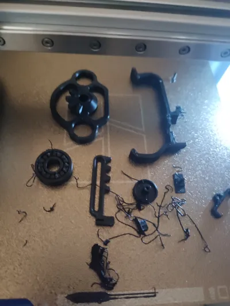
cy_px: 153
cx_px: 115
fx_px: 221
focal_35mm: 25
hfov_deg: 54.9
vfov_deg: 69.4
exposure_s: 1/14
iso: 1467
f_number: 1.9
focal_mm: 6.04
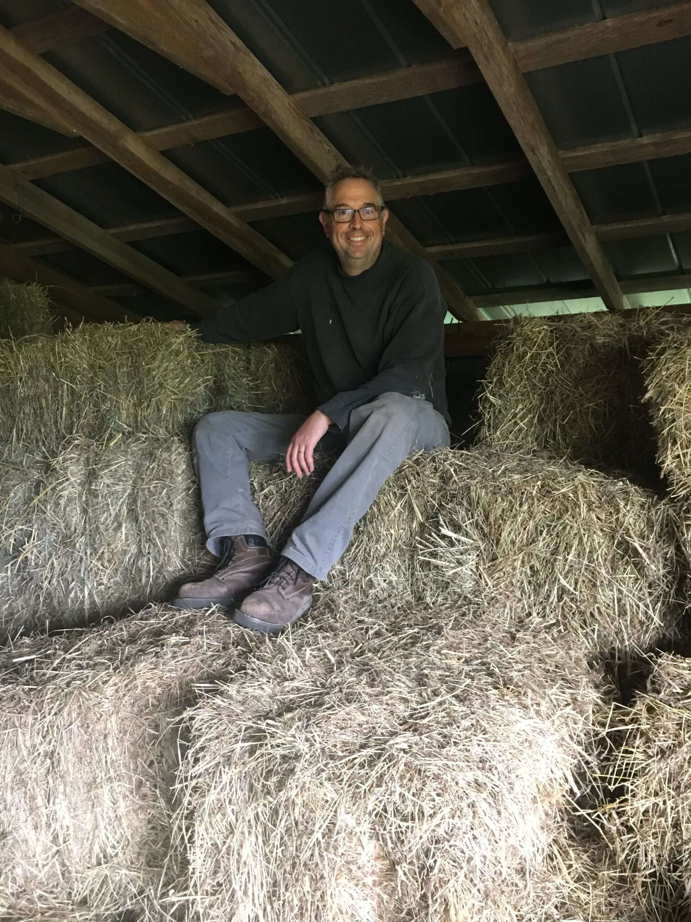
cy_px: 461
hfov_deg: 48.2
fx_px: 772
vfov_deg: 61.7
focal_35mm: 29
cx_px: 346
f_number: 2.2
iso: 200
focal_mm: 4.15
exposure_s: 1/17
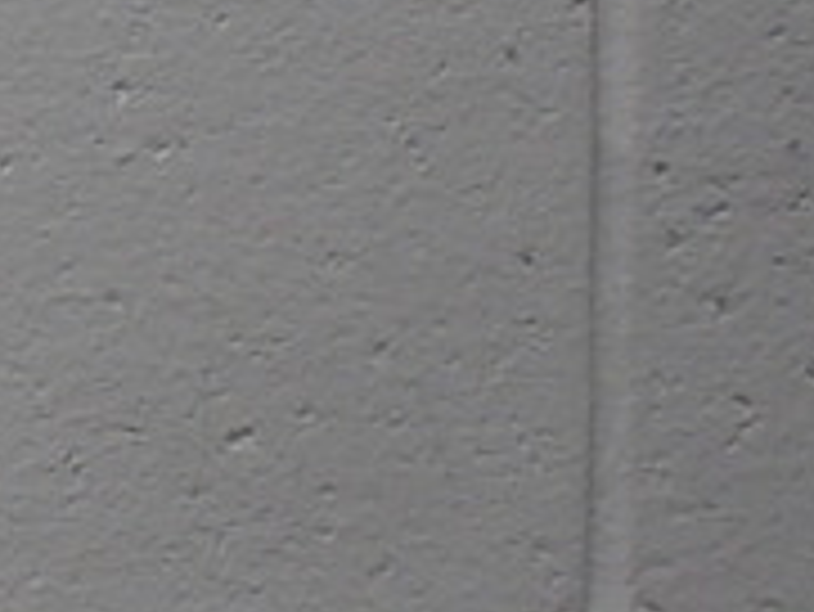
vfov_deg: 9.7
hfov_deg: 10.2
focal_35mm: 153
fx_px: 3600
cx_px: -1462
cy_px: 324
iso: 185
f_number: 3
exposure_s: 1/60
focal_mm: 4.9
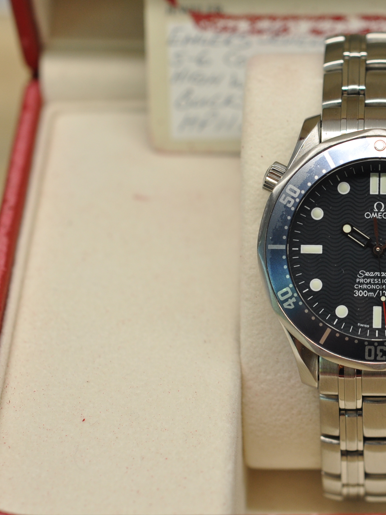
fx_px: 1948
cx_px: 377
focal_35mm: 131
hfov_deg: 11.2
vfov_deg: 15.1
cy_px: 256
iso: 450
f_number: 5.6
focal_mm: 60
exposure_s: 1/125
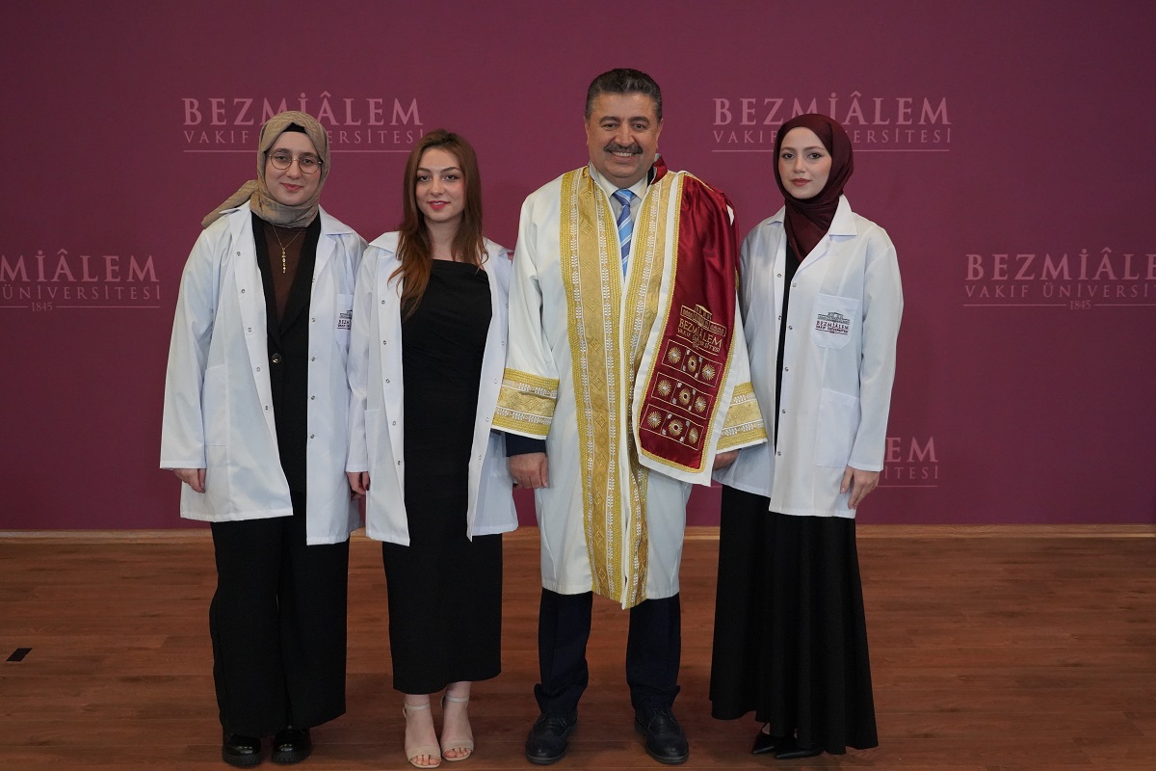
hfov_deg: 40.3
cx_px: 578
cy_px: 386
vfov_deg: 27.5
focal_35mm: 49
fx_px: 1573
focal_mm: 49
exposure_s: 1/160
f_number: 4.5
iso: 8000
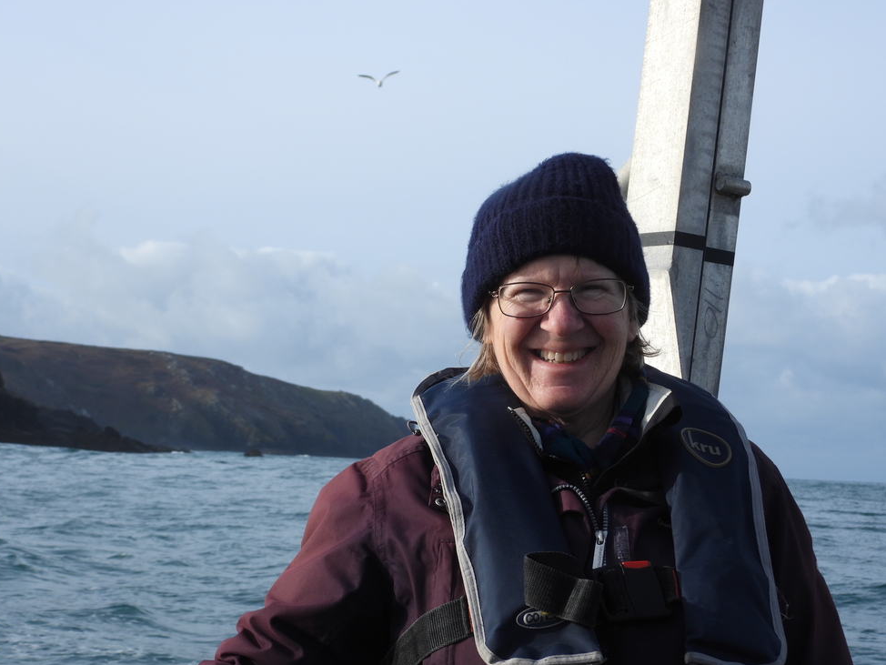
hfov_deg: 27.4
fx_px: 1818
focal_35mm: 71
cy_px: 335
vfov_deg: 20.7
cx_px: 438
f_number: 3.5
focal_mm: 12.6
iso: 100
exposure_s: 1/1000
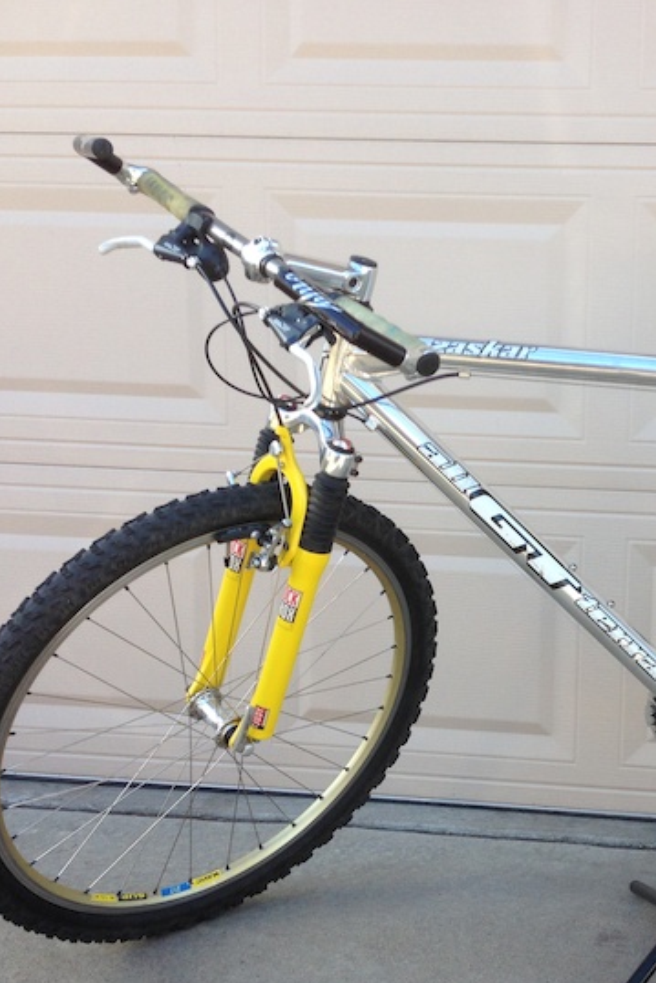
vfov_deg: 38.8
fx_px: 1393
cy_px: 546
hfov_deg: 25.4
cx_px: 629
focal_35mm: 51
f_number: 2.4
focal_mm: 4.12
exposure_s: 1/215
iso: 50
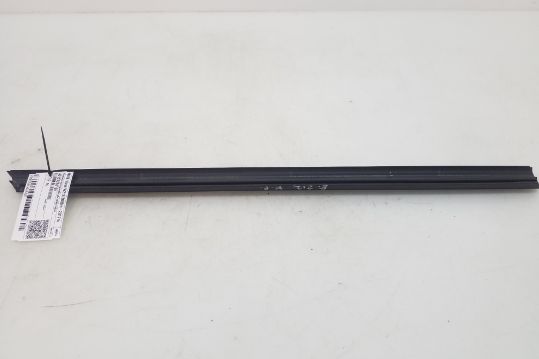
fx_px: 434
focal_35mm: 29
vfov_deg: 44.9
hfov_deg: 63.7
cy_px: 169
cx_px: 274
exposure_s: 1/50
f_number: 1.9
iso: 80
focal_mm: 3.6
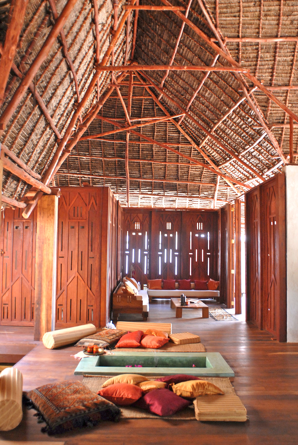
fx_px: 371
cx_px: 149
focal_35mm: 30
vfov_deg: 61.9
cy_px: 222
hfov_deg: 43.7
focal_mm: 20
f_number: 3.2
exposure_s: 1/40
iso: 400
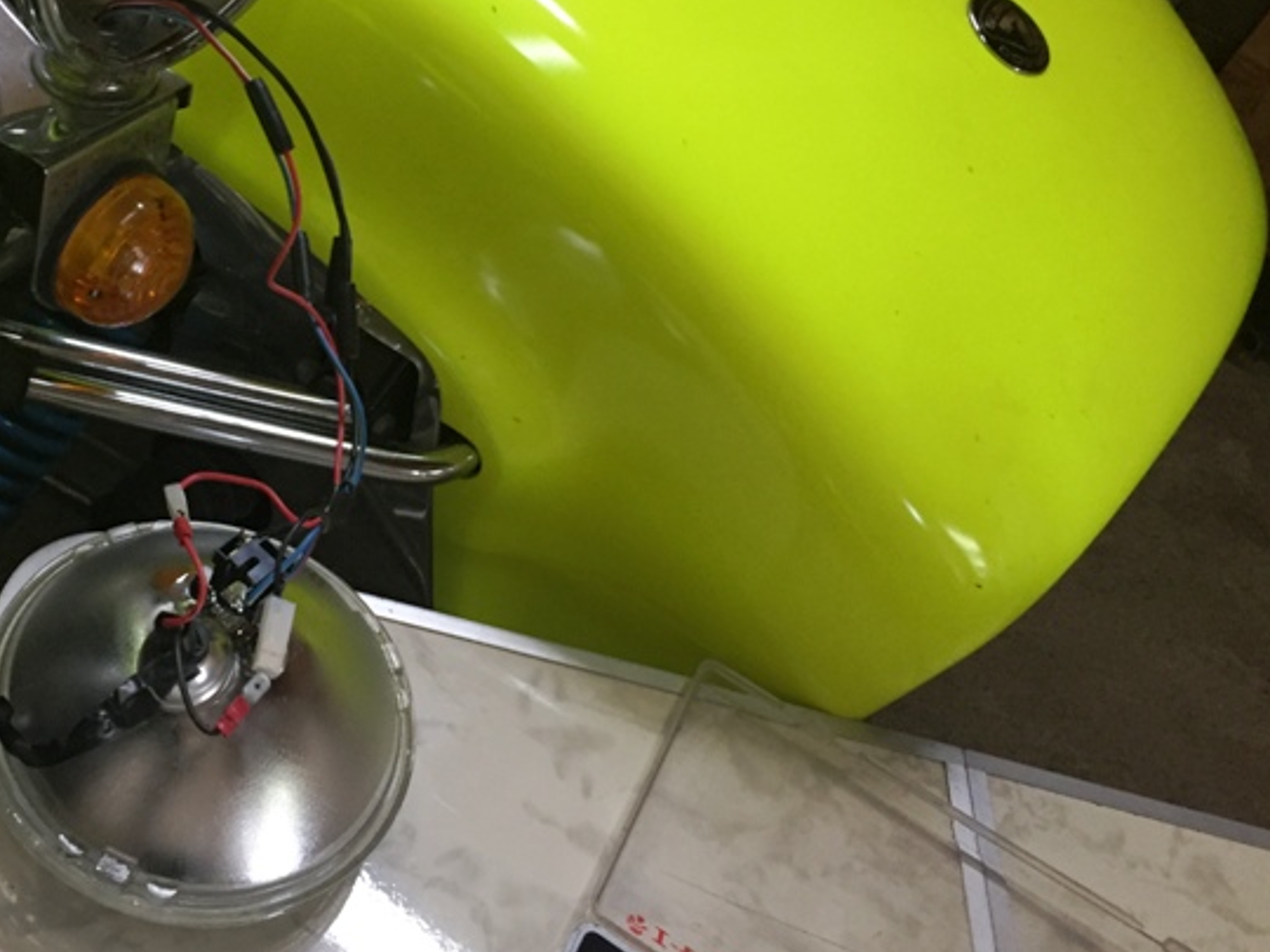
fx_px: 1578
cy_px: 282
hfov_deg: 42.8
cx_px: 362
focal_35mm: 43
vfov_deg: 33.2
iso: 125
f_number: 2.2
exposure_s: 1/30
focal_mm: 4.15
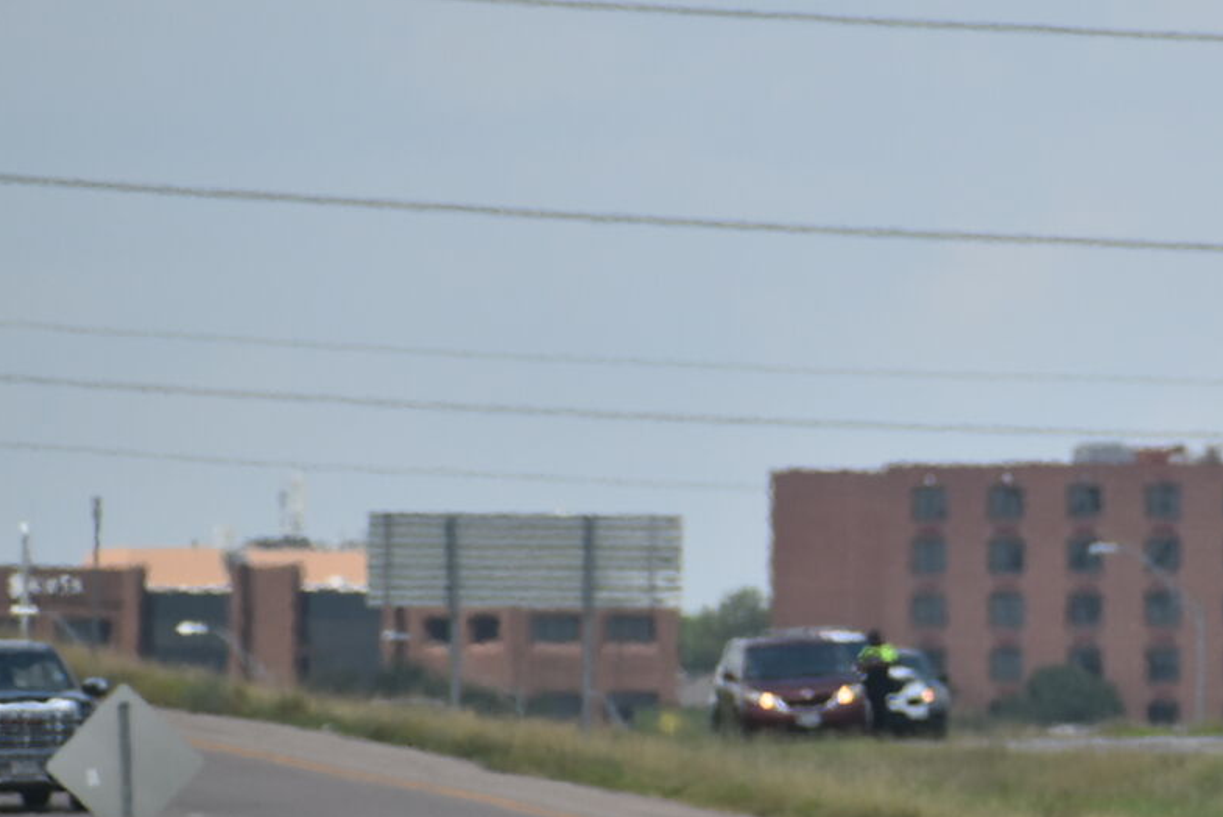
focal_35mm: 1010
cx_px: 990
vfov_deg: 1.4
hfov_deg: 2.0
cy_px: 581
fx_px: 34323
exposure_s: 1/1000
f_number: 6.3
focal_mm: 300
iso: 200
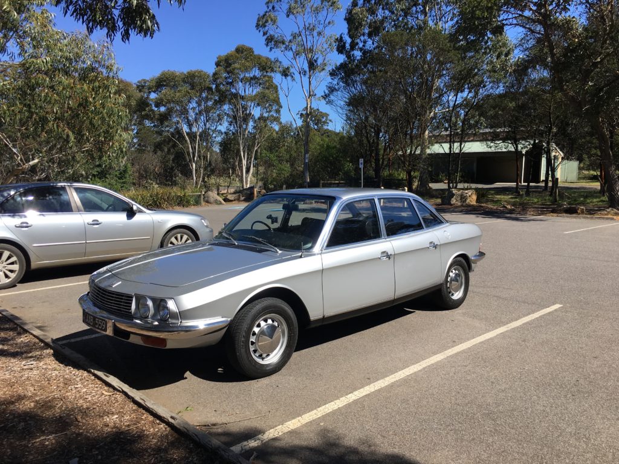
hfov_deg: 61.7
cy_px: 232
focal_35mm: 29
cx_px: 310
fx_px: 519
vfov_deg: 48.2
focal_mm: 4.15
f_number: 2.2
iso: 25
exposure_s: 1/1148
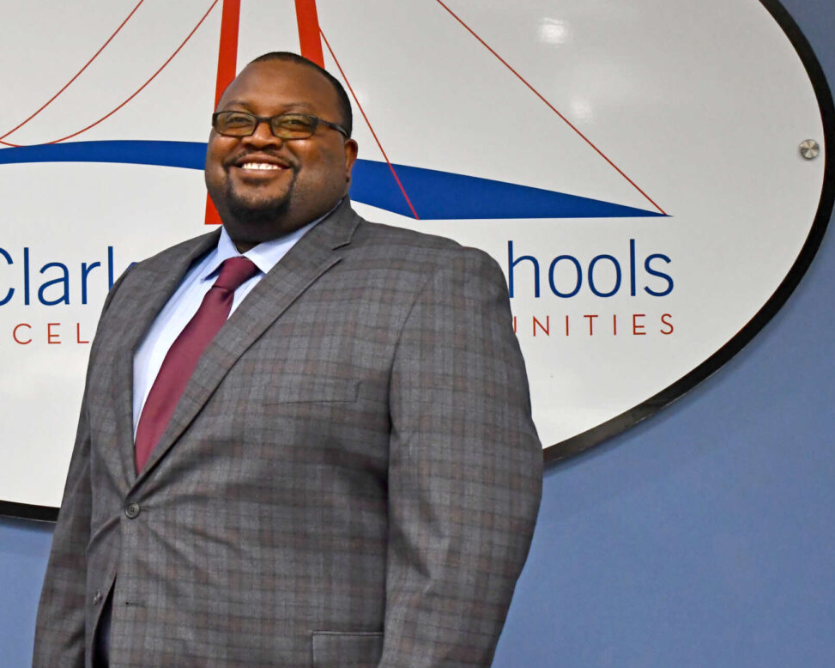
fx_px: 1977
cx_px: 186
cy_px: 255
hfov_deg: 23.6
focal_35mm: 80
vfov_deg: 19.1
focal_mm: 36
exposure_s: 1/125
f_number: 4.8
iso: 2200
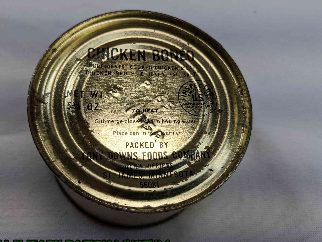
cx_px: 152
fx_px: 288
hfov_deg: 58.3
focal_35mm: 31
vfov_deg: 45.4
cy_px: 116
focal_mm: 4.38
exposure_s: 1/329
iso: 49
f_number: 1.73
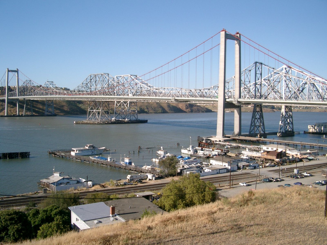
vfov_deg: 38.7
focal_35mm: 37
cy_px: 122
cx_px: 164
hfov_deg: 50.1
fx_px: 350
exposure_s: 1/640
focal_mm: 7.6
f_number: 5
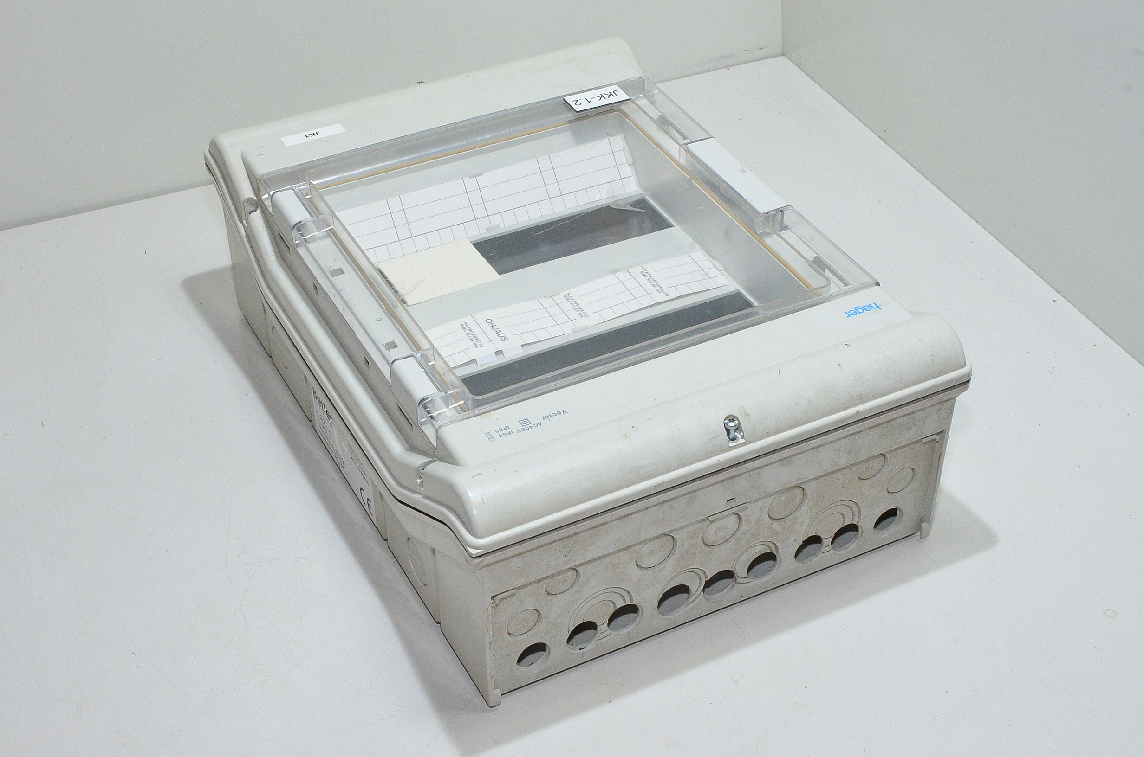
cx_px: 572
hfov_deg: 35.1
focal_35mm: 57
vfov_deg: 23.7
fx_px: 1808
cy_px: 378
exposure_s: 1/50
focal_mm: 38
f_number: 16
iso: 1600
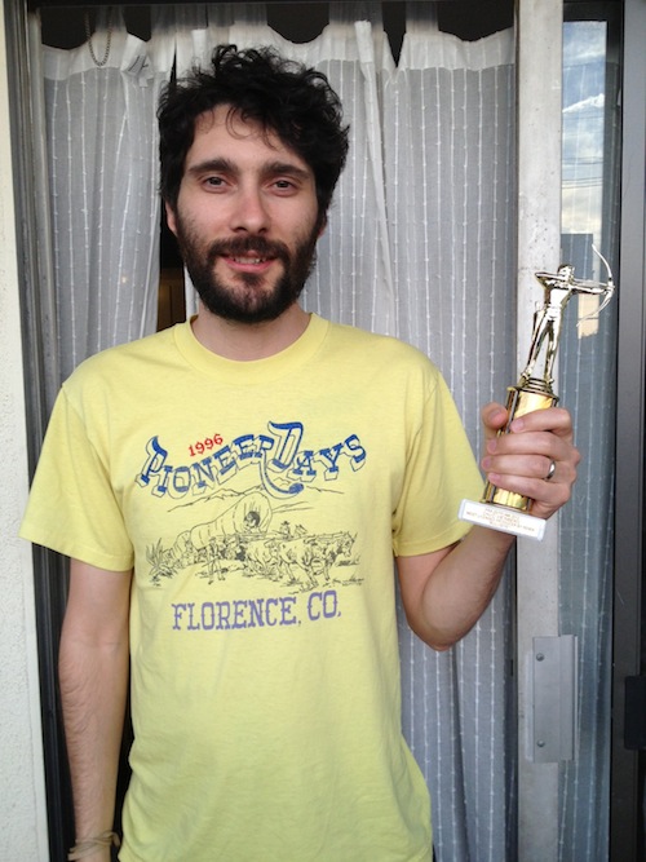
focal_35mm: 35
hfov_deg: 40.7
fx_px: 871
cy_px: 431
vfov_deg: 52.6
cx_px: 323
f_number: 2.4
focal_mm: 4.28
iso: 64
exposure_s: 1/120
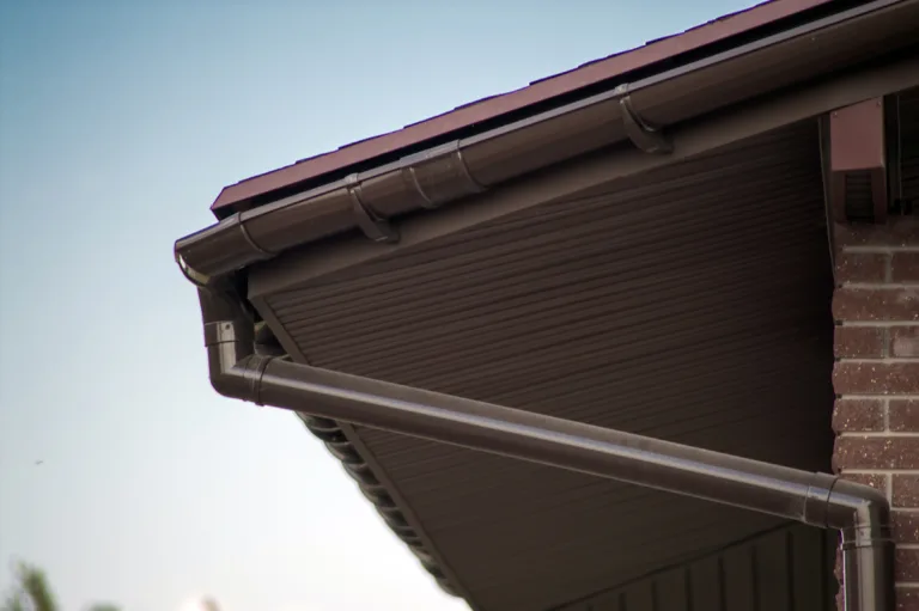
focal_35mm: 300
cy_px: 306
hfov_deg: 6.9
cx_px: 460
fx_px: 7653
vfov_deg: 4.6
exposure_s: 1/250
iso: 200
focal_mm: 300
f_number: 6.3
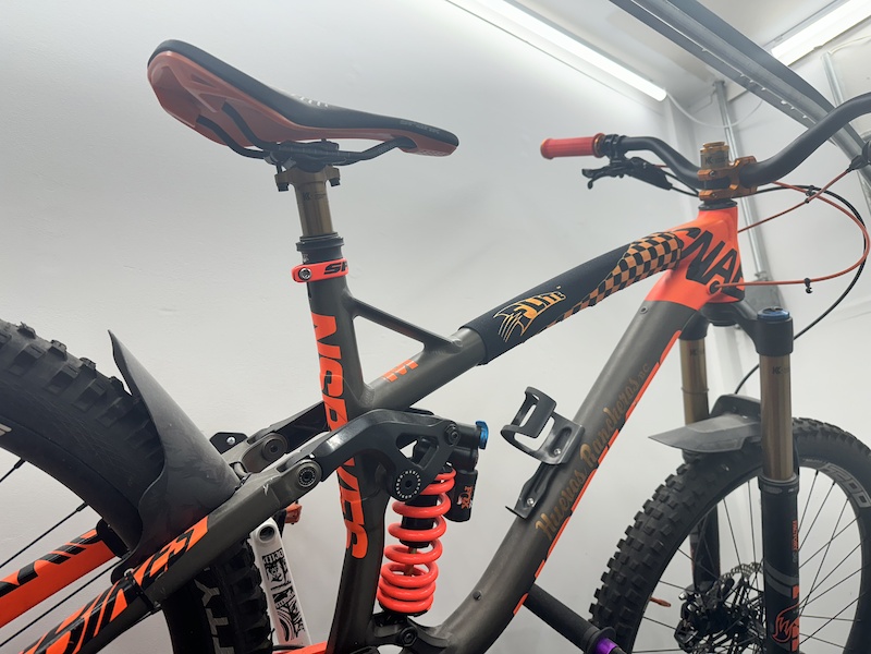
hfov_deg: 71.6
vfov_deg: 56.8
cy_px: 327
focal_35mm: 24
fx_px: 604
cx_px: 436
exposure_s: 1/173
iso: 64
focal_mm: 6.86
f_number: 1.78
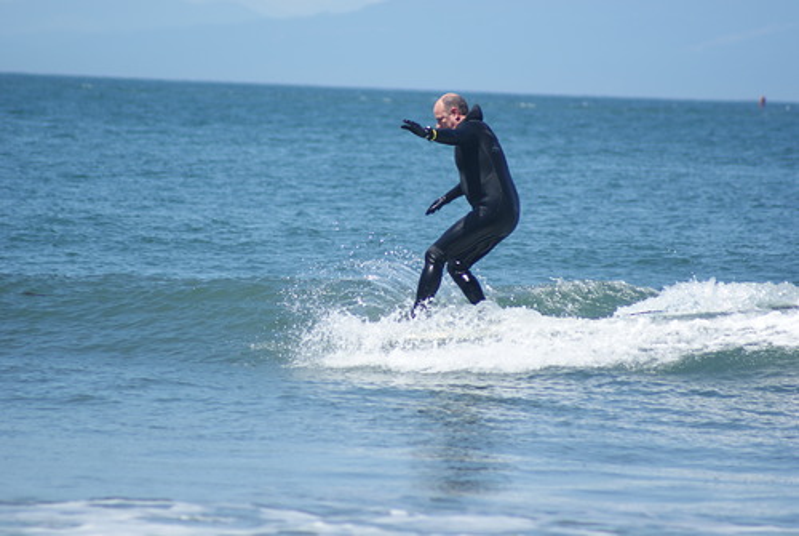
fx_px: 10002
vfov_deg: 3.1
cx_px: 400
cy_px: 268
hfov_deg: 4.6
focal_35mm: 450
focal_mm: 300
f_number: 5.6
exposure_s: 1/500
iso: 125
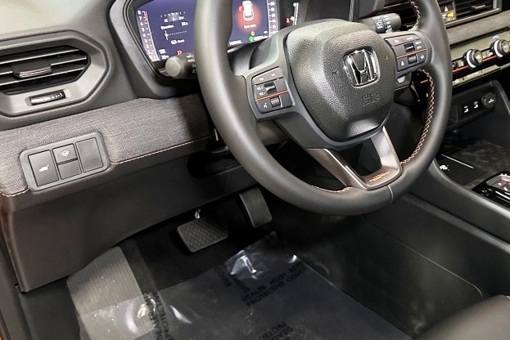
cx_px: 386
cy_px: 181
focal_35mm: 41
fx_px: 581
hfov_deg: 45.7
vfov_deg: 32.7
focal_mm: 6.86
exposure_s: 1/30
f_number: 1.78
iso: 1000
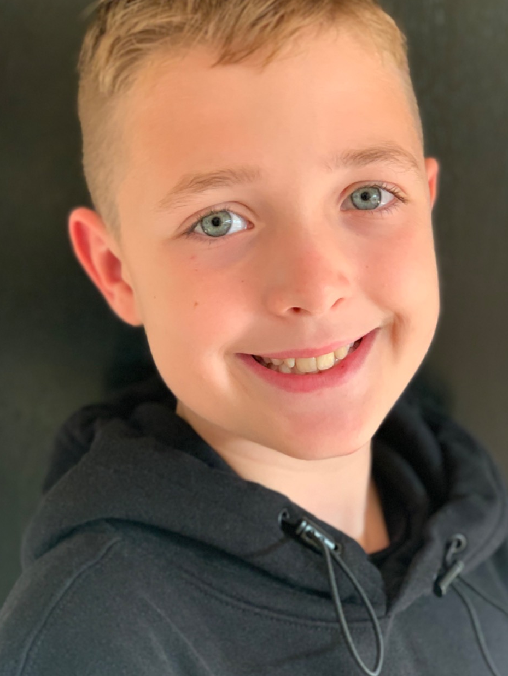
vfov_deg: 30.7
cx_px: 261
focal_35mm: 63
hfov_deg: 23.3
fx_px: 1232
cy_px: 282
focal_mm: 6
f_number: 2.4
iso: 160
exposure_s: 1/60
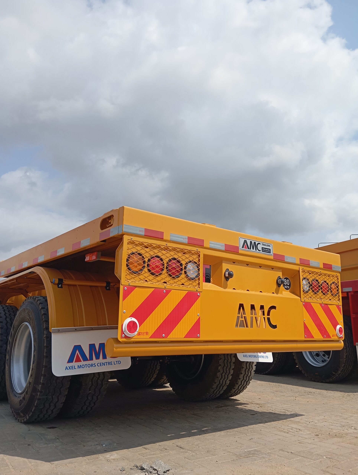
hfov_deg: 49.9
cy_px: 238
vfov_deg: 63.4
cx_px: 179
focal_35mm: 28
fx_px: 385
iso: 109
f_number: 1.8
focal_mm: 4.22
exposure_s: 1/1174
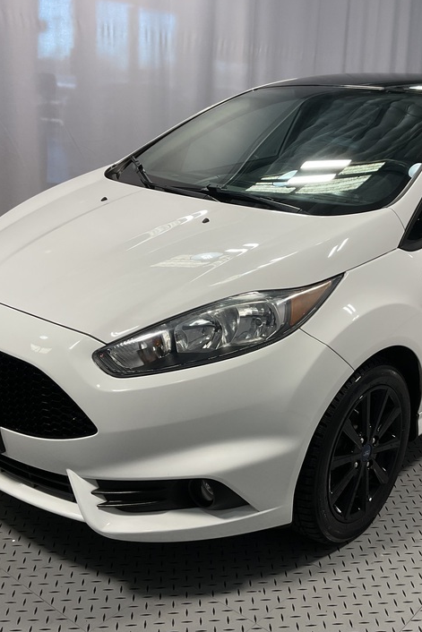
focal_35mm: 41
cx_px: 281
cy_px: 311
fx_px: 721
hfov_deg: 32.4
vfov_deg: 47.4
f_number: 1.8
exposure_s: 1/120
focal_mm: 3
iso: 25
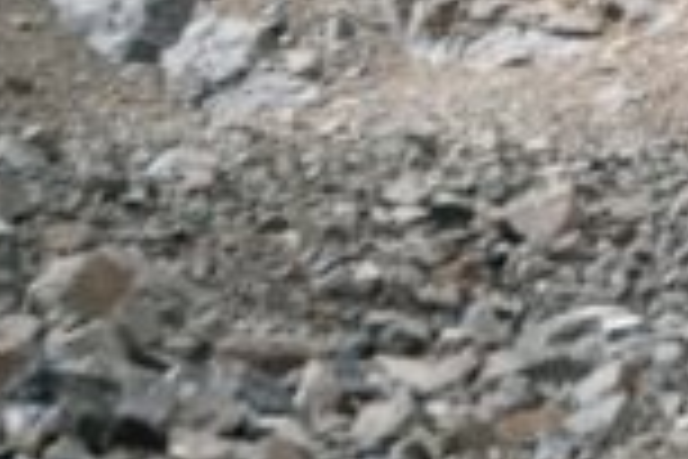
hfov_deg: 10.0
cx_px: 1871
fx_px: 3230
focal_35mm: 169
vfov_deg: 8.0
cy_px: -108
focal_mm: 18
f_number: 4.5
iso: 320
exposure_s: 1/3200
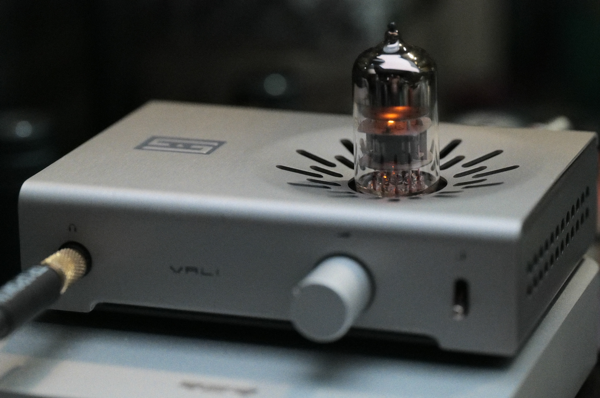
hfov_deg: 19.5
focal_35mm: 105
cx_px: 300
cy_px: 199
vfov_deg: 13.0
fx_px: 1748
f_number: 5
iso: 20000
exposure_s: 1/125
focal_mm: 105
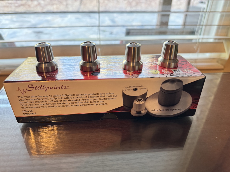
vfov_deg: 56.8
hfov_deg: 71.6
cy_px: 86
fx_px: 159
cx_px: 115
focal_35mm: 24
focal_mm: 6.76
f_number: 1.78
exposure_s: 1/60
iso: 320
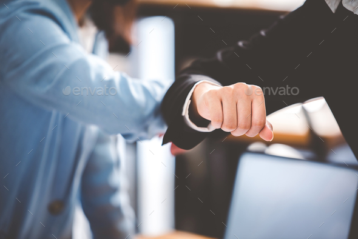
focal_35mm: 200
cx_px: 179
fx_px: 1990
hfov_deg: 10.3
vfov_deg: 6.9
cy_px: 120
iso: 200
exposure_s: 1/200
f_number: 2.8
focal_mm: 200
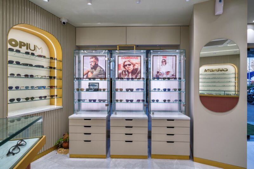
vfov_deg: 73.8
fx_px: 113
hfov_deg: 96.7
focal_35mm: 16
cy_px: 84
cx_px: 127
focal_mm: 16
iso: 100
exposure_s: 1/30
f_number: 9
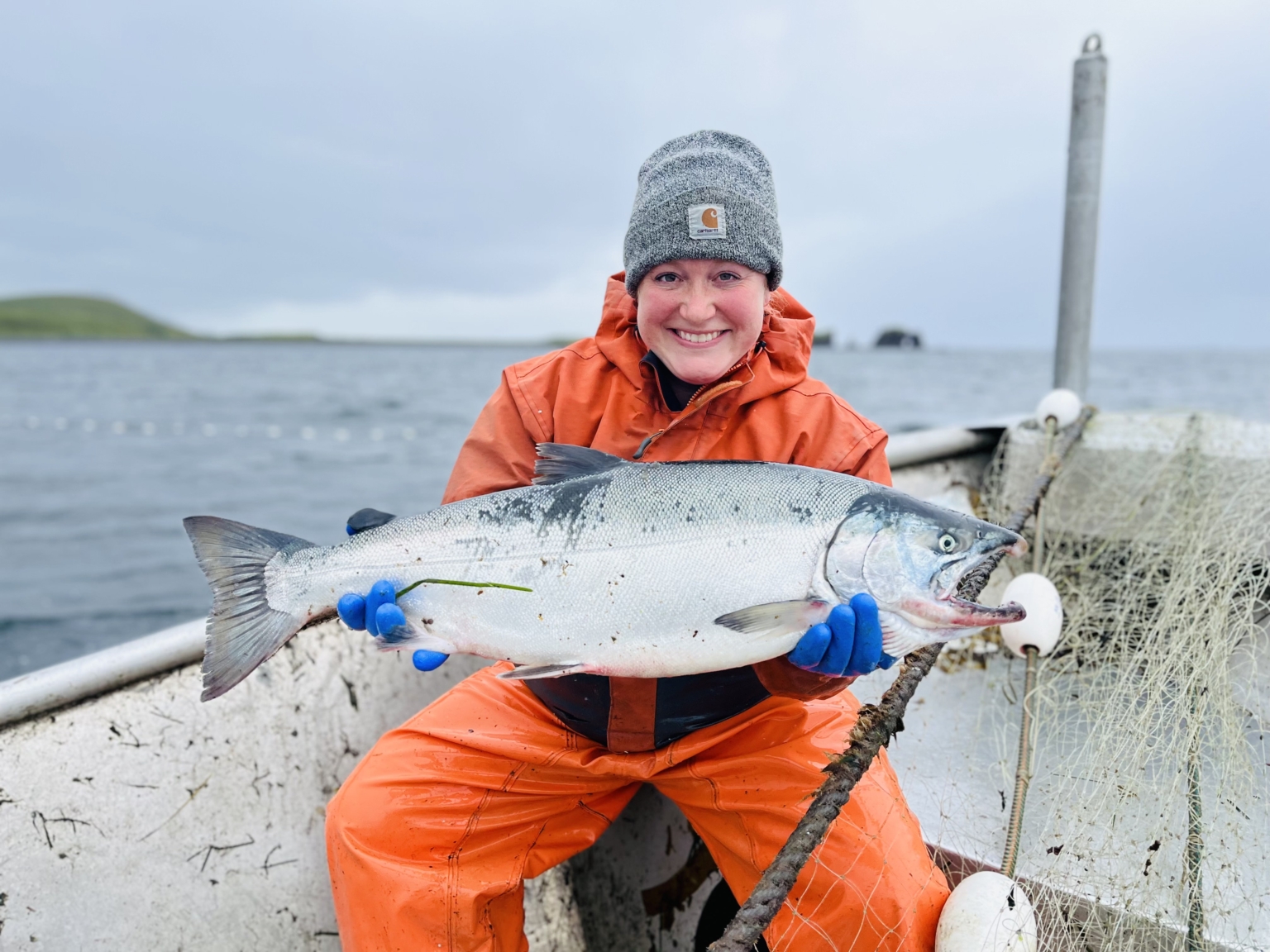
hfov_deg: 67.3
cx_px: 635
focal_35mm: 26
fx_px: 954
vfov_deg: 53.1
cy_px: 476
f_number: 1.6
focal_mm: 5.1
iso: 50
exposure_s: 1/569
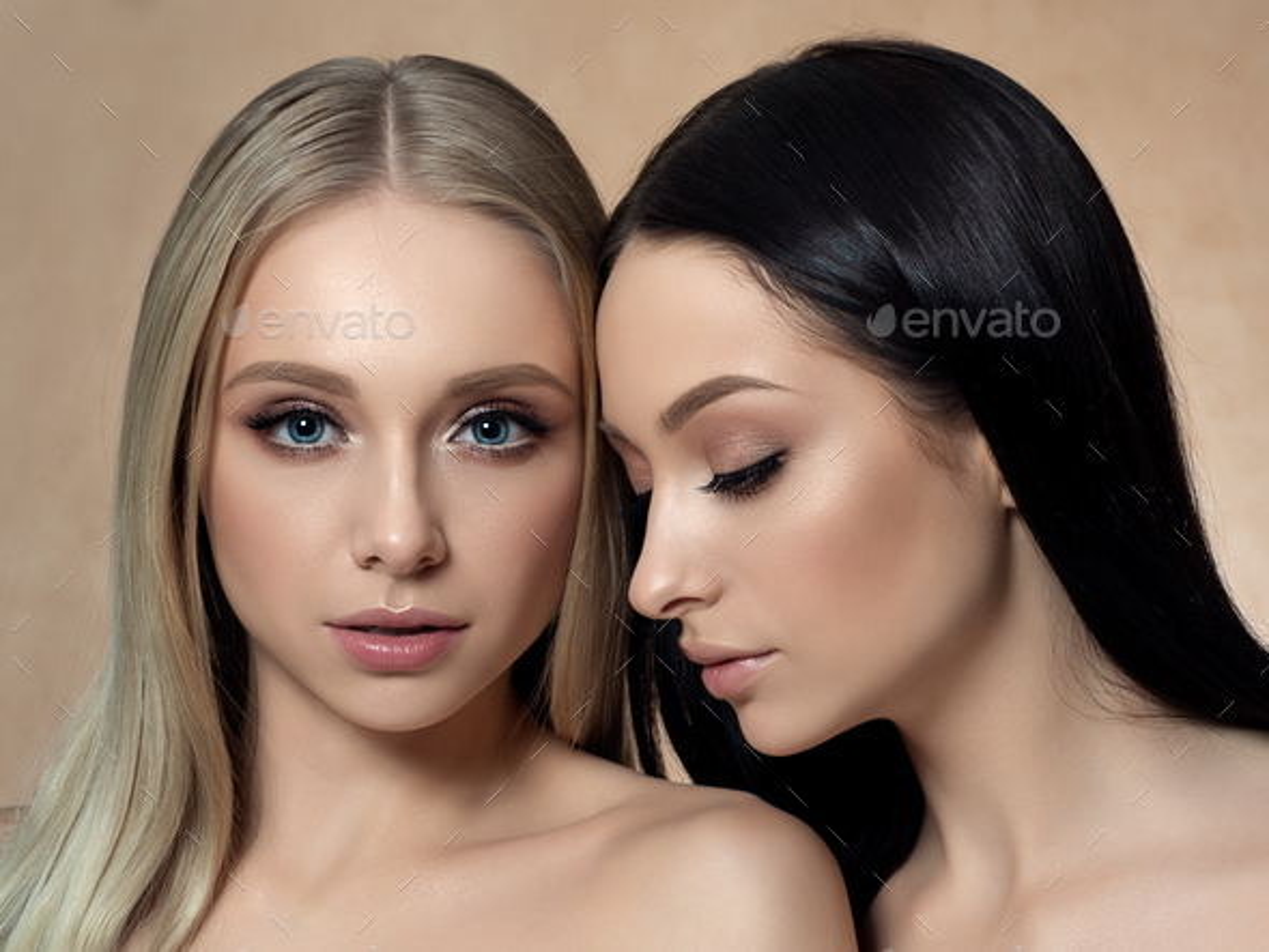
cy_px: 476
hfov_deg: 14.1
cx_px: 634
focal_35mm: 140
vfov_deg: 10.6
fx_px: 5134
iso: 200
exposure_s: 1/125
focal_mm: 70
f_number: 7.1
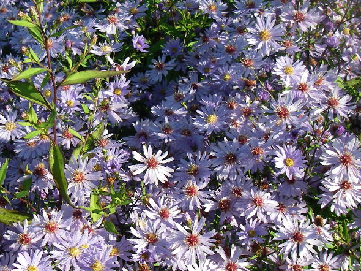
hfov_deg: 29.0
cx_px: 100
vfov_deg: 22.2
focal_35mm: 66
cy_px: 152
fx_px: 688
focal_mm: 6.3
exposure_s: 1/320
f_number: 3.3
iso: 64
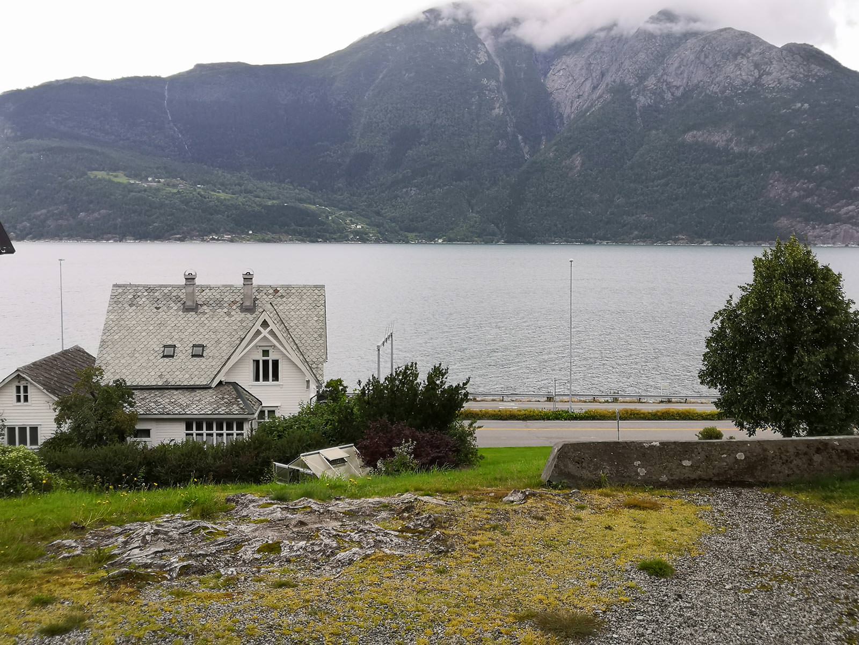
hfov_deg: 47.9
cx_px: 430
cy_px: 322
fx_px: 968
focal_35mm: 39
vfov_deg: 36.8
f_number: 1.8
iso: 50
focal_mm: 3.95
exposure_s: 1/297
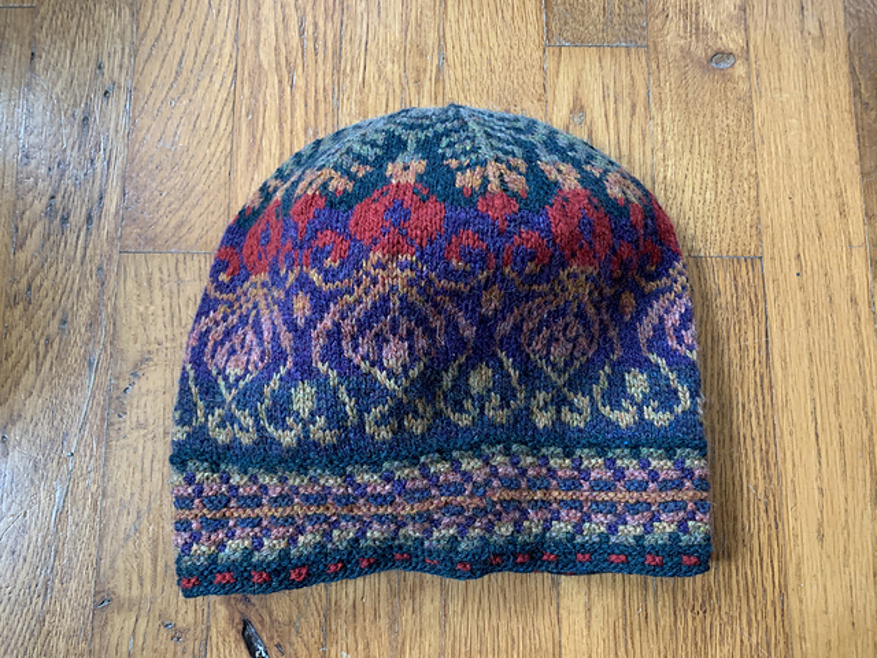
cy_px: 329
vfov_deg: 53.1
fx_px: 659
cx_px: 438
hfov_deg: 67.3
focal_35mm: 26
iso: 400
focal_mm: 4.25
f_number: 1.8
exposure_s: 1/54
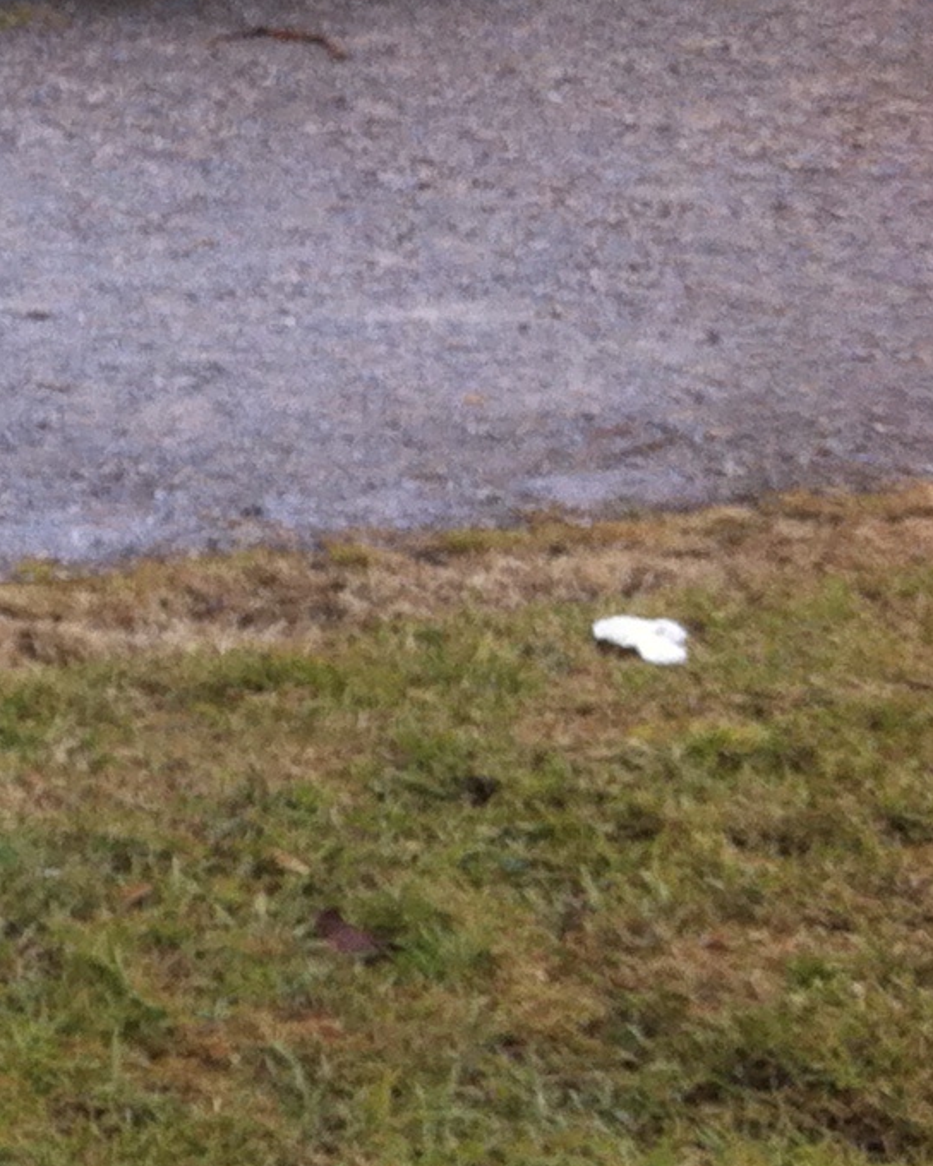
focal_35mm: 130
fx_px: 4487
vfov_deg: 14.6
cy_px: 53
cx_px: -1163
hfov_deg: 10.5
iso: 125
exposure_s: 1/120
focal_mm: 3.85
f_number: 2.8
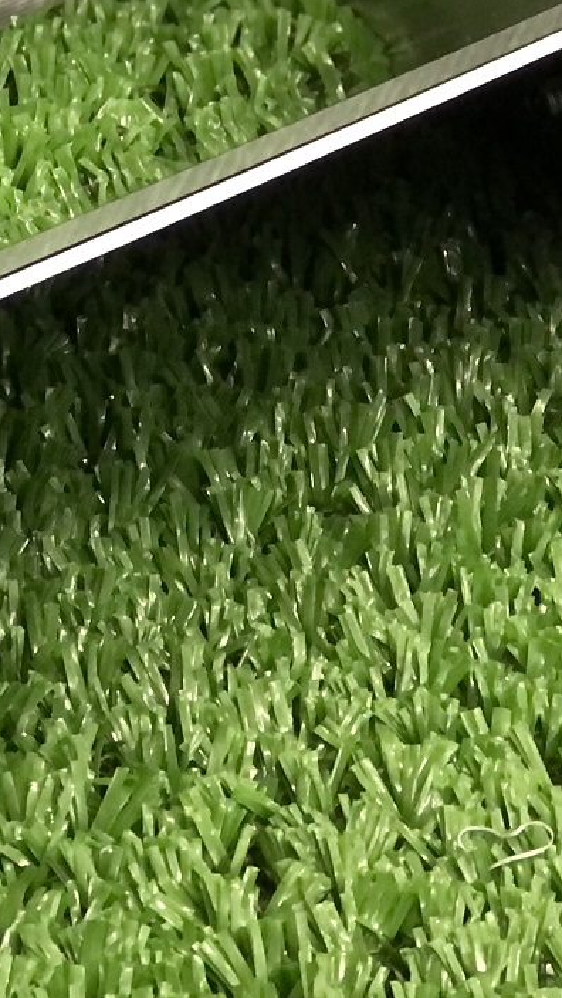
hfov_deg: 6.8
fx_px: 4711
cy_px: 180
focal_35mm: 178
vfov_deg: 12.0
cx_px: 78
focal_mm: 6.6
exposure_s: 1/33
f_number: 2.8
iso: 400
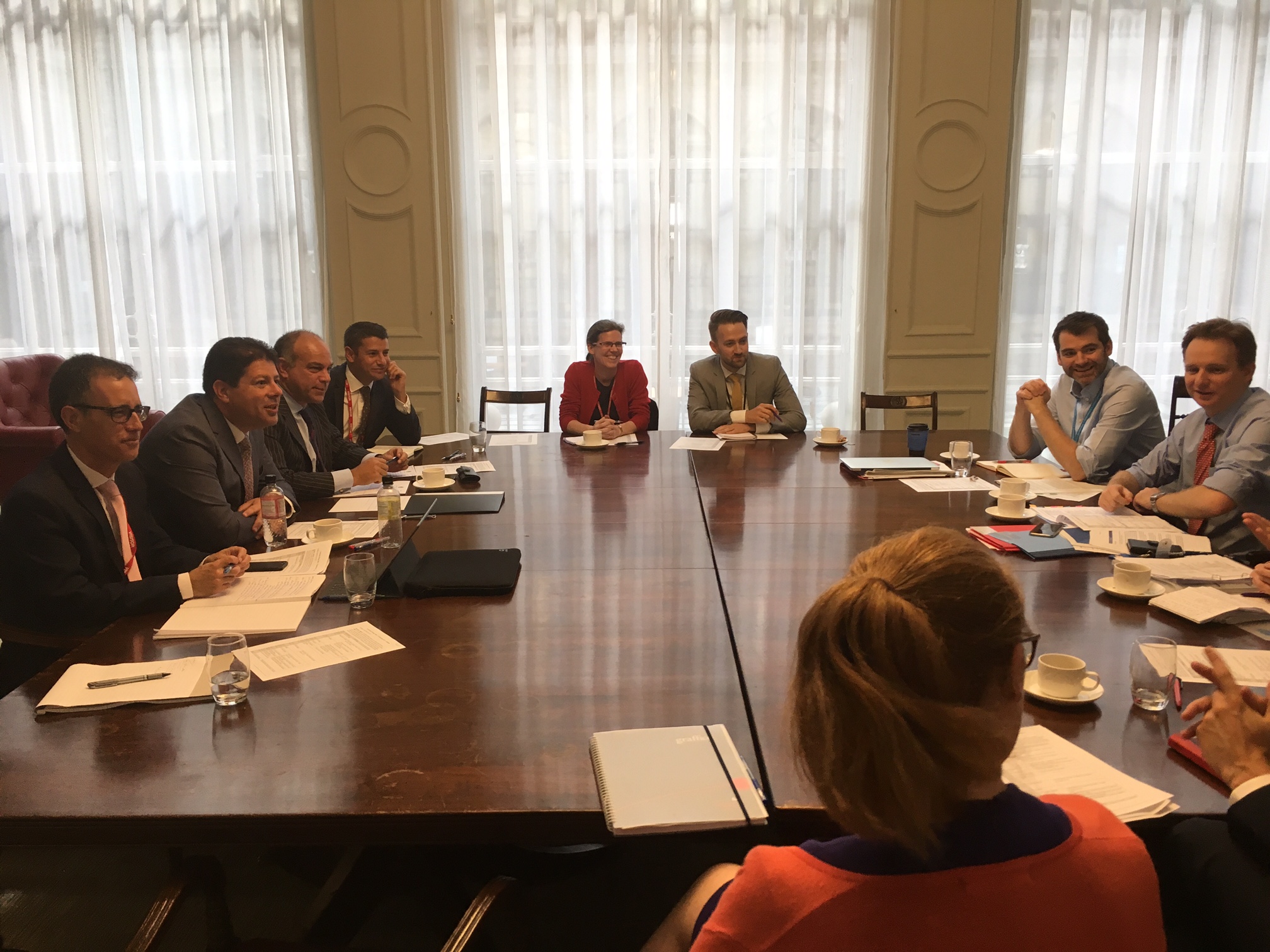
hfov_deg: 61.7
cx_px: 635
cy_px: 476
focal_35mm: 29
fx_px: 1064
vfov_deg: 48.2
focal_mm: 4.15
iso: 40
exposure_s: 1/33
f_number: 2.2
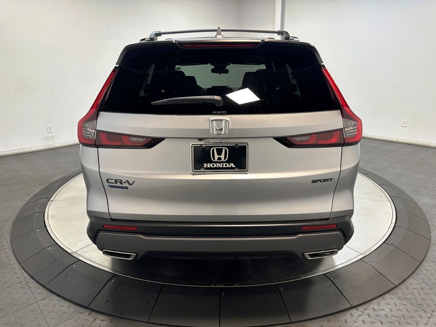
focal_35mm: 24
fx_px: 302
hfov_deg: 71.6
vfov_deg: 56.8
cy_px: 164
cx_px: 218
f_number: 1.78
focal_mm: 6.86
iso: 320
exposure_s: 1/60
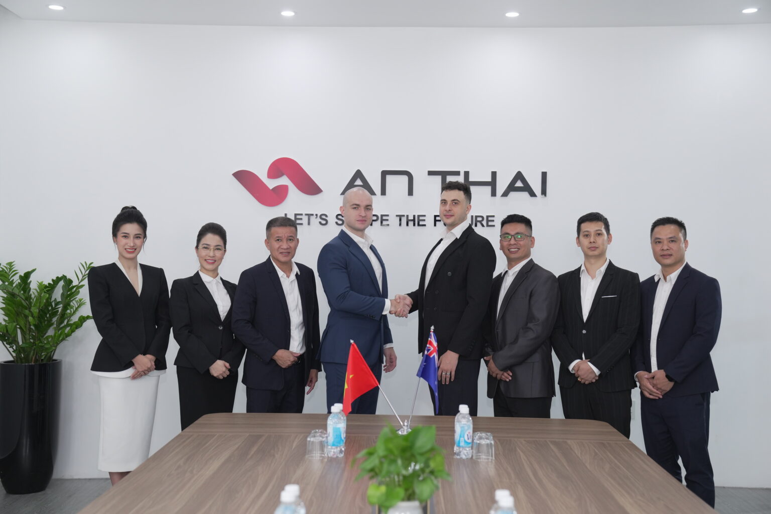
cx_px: 386
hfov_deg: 39.6
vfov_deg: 27.0
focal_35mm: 50
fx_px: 1071
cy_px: 257
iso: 640
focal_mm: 50
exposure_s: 1/200
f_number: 3.5
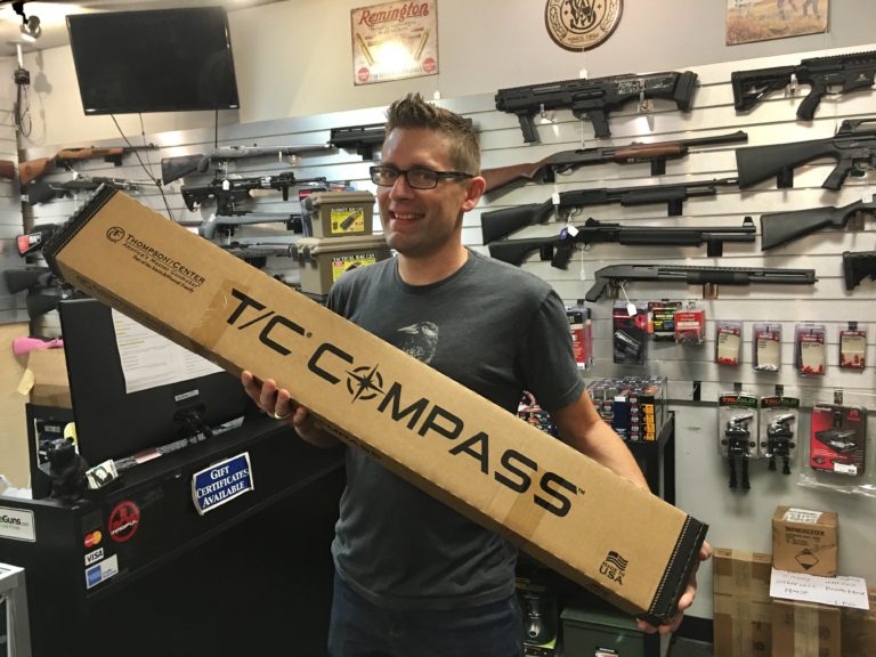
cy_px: 328
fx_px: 734
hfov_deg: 61.7
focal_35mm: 29
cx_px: 438
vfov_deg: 48.2
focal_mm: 4.15
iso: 64
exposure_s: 1/15
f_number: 2.2
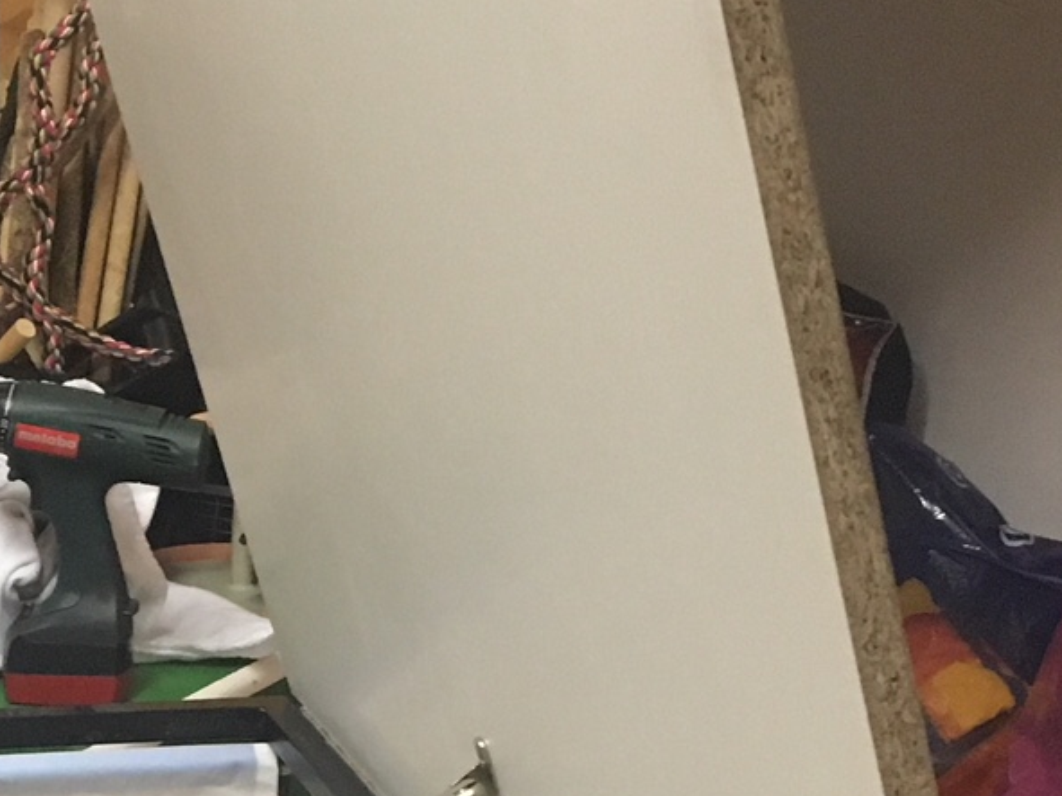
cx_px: 54
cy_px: 827
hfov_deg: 19.4
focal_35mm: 99
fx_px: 3037
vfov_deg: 14.7
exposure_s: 1/33
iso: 250
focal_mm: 4.15
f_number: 2.2
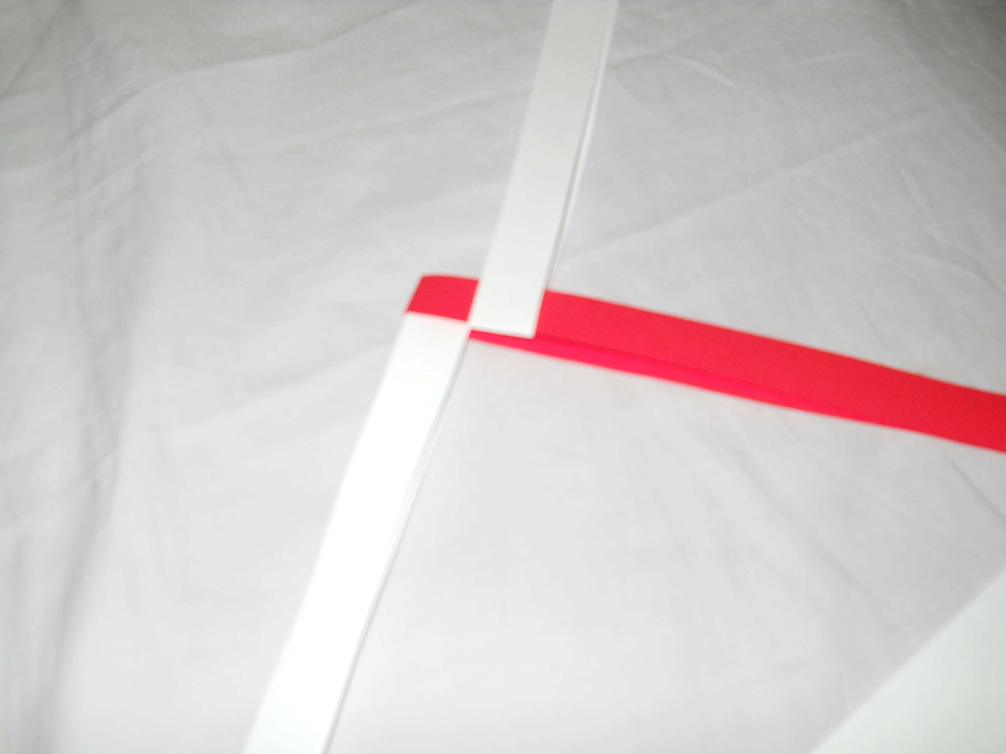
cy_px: 377
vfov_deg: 35.1
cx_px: 503
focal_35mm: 41
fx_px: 1192
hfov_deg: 45.8
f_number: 3.1
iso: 80
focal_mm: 6.72
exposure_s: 1/30
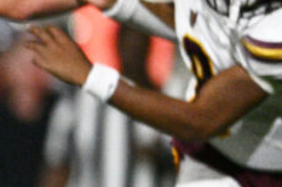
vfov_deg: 0.7
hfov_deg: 1.1
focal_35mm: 1887
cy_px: 168
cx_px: -349
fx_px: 14771
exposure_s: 1/1600
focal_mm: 400
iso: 10000
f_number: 2.8
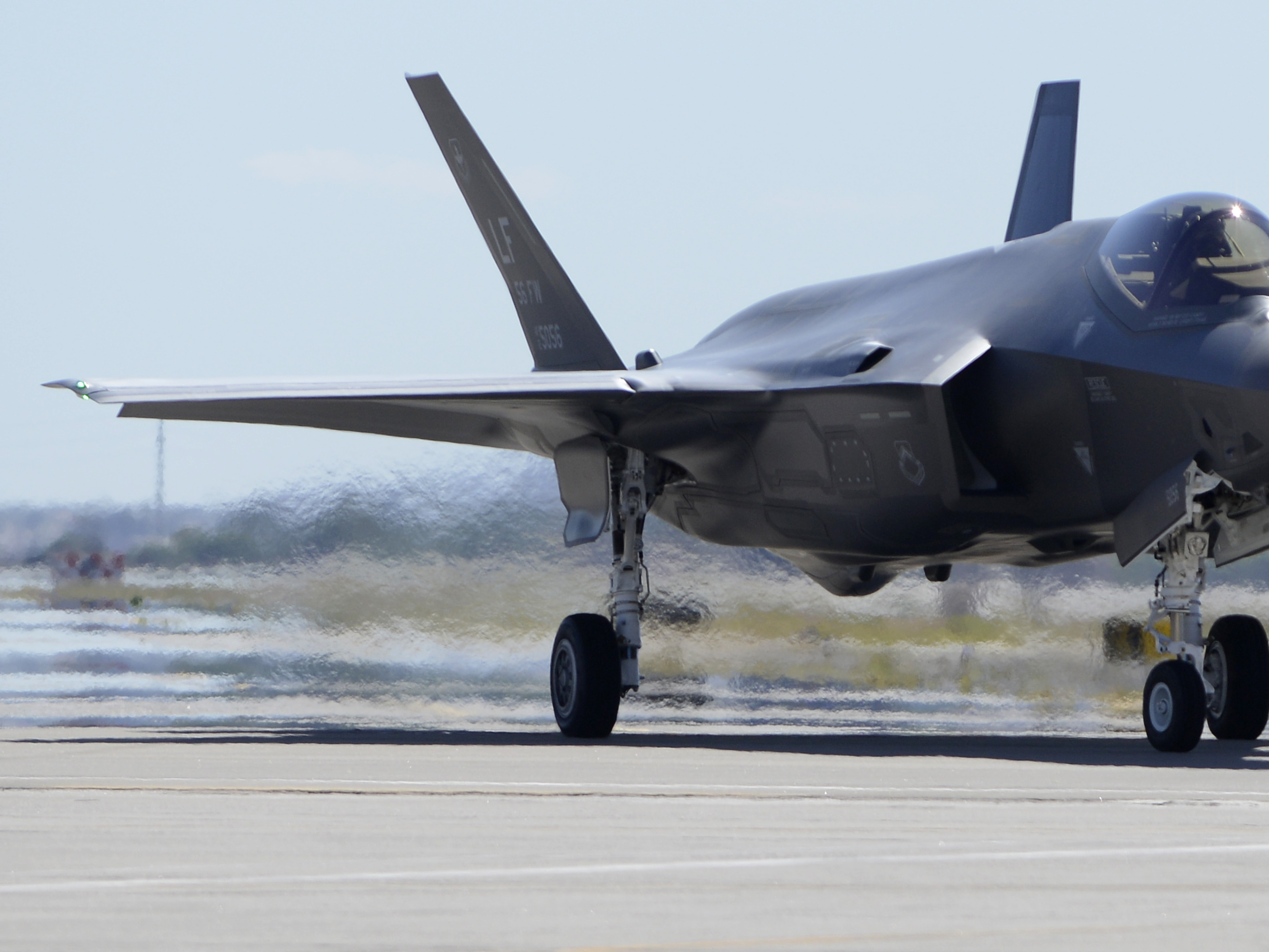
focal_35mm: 268
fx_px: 9824
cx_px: 852
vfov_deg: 5.5
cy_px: 448
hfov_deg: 7.4
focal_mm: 200
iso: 200
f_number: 5
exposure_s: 1/2500
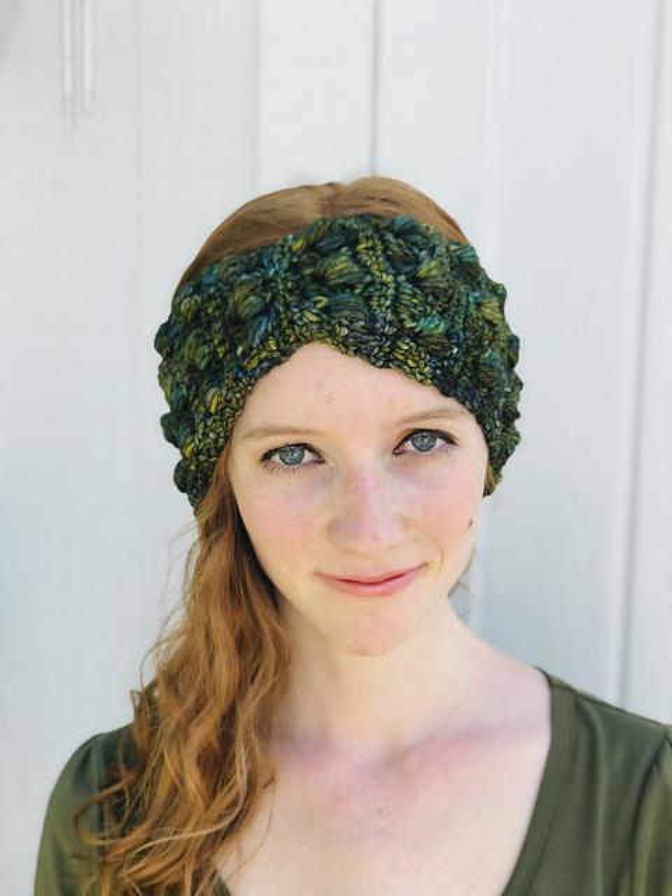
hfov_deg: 25.7
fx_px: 1475
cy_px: 448
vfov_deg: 33.8
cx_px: 336
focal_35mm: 57
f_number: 2.8
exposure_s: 1/264
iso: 20
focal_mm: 6.6
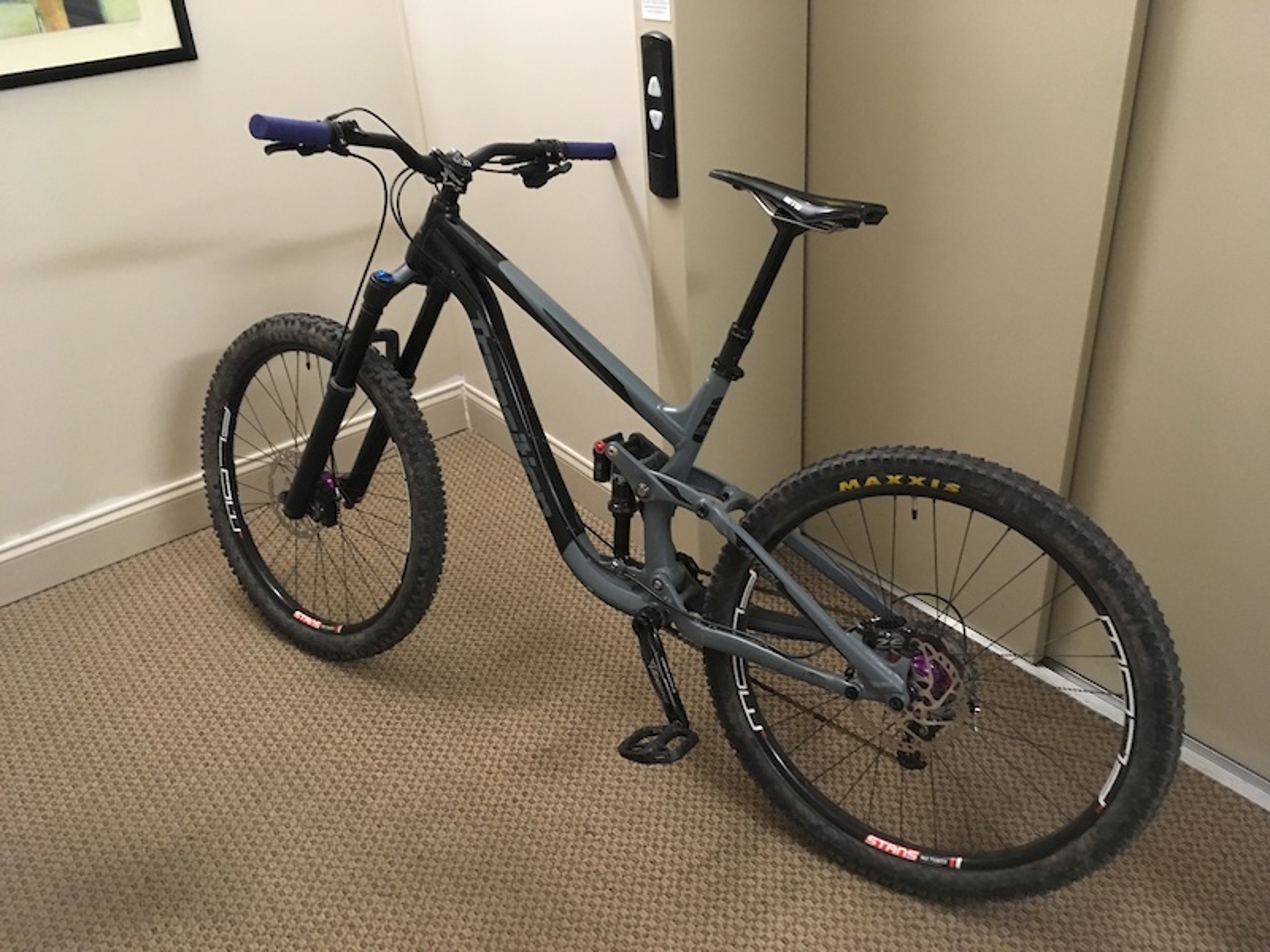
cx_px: 635
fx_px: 1064
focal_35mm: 29
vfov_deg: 48.2
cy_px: 476
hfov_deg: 61.7
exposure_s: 1/20
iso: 200
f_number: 2.2
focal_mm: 4.15
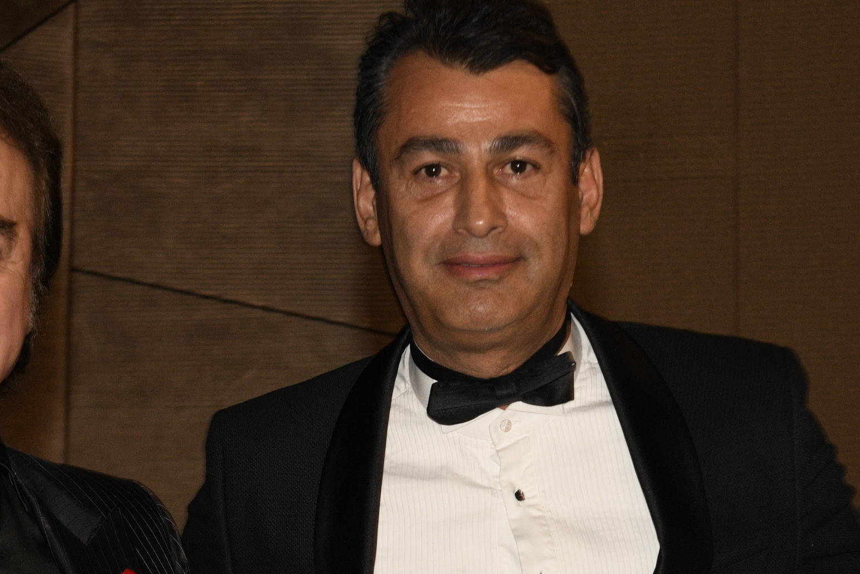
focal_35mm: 129
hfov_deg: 15.9
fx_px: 3081
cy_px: 689
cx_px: 464
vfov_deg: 10.5
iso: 1600
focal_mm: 48
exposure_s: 1/60
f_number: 8
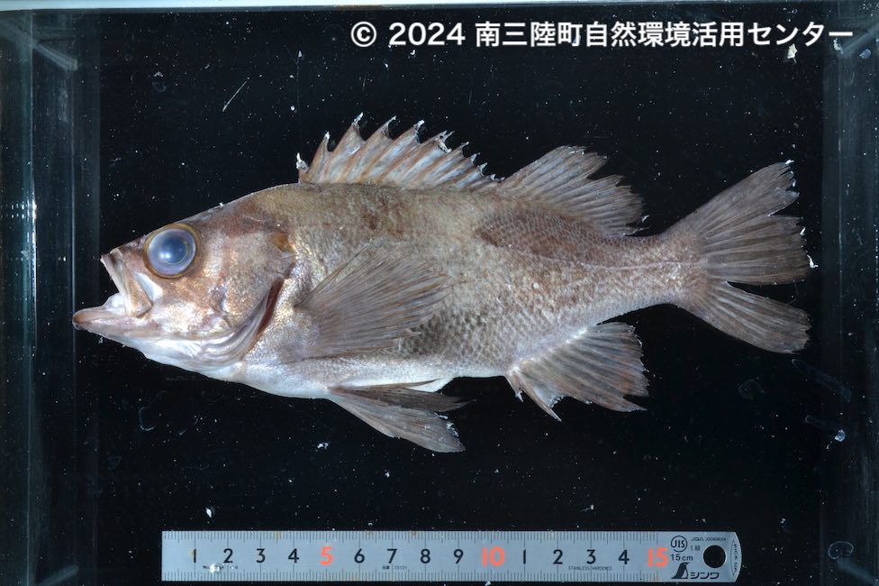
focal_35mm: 60
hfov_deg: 33.4
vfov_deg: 22.6
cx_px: 440
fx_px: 1464
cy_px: 293
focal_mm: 40
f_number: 25
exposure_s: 1/160
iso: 400
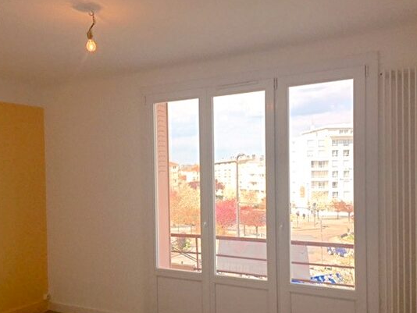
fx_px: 458
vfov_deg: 37.6
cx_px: 176
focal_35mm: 38
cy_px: 189
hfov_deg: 48.8
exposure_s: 1/682
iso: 32
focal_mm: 4.15
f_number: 2.2
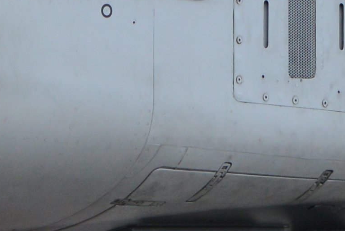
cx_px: 324
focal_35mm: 666
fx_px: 6386
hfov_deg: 3.1
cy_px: -600
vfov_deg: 2.0
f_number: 6.3
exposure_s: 1/1000
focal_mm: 85
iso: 800
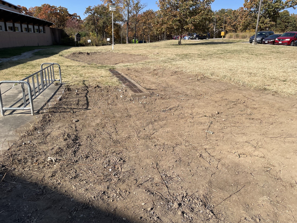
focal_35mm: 26
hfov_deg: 67.3
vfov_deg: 53.1
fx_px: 223
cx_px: 148
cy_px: 112
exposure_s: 1/3125
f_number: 1.6
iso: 32
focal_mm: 4.2
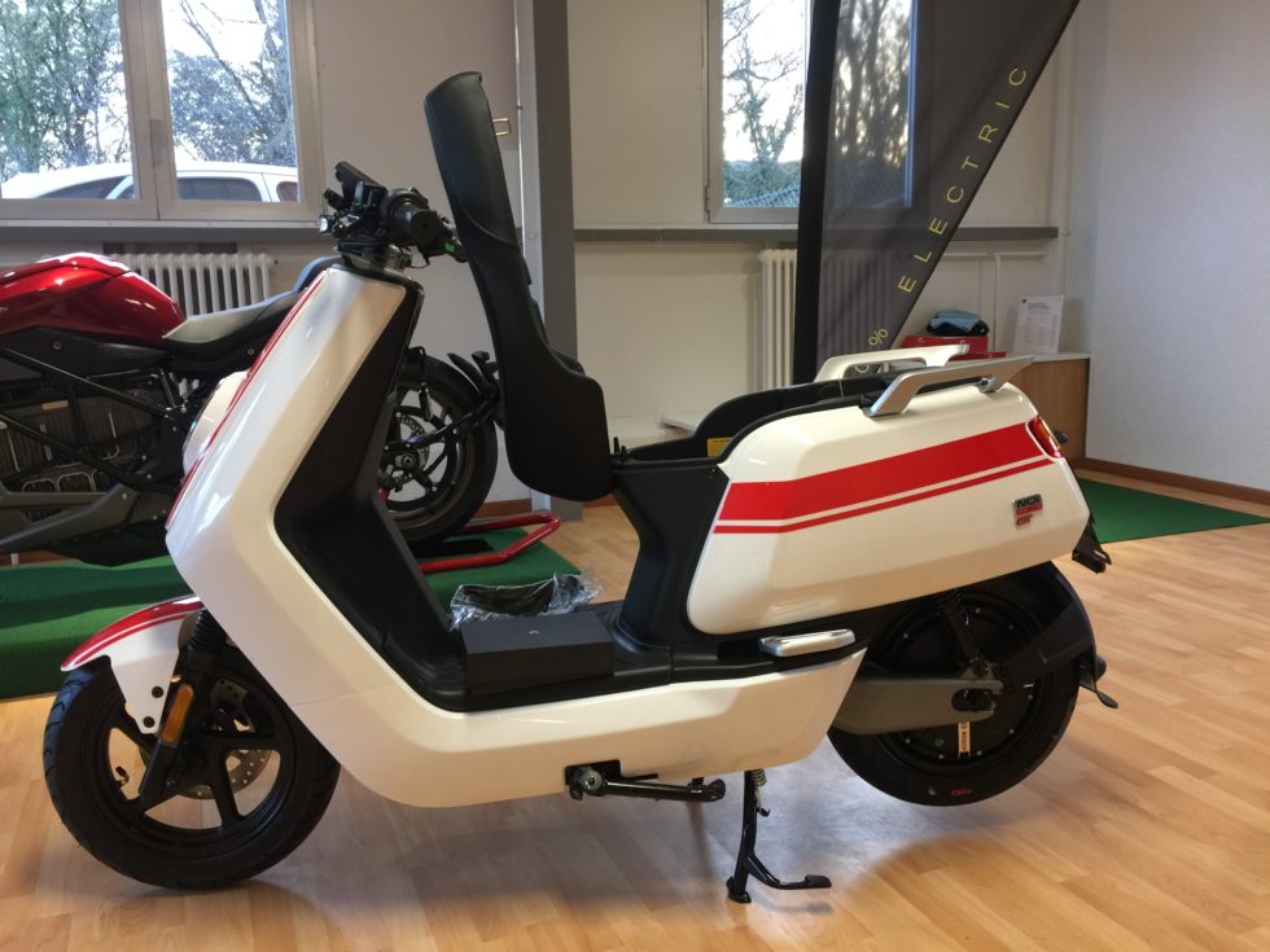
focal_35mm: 29
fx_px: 1064
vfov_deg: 48.2
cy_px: 476
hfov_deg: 61.7
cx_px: 635
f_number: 2.2
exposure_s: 1/17
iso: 50
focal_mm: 4.15
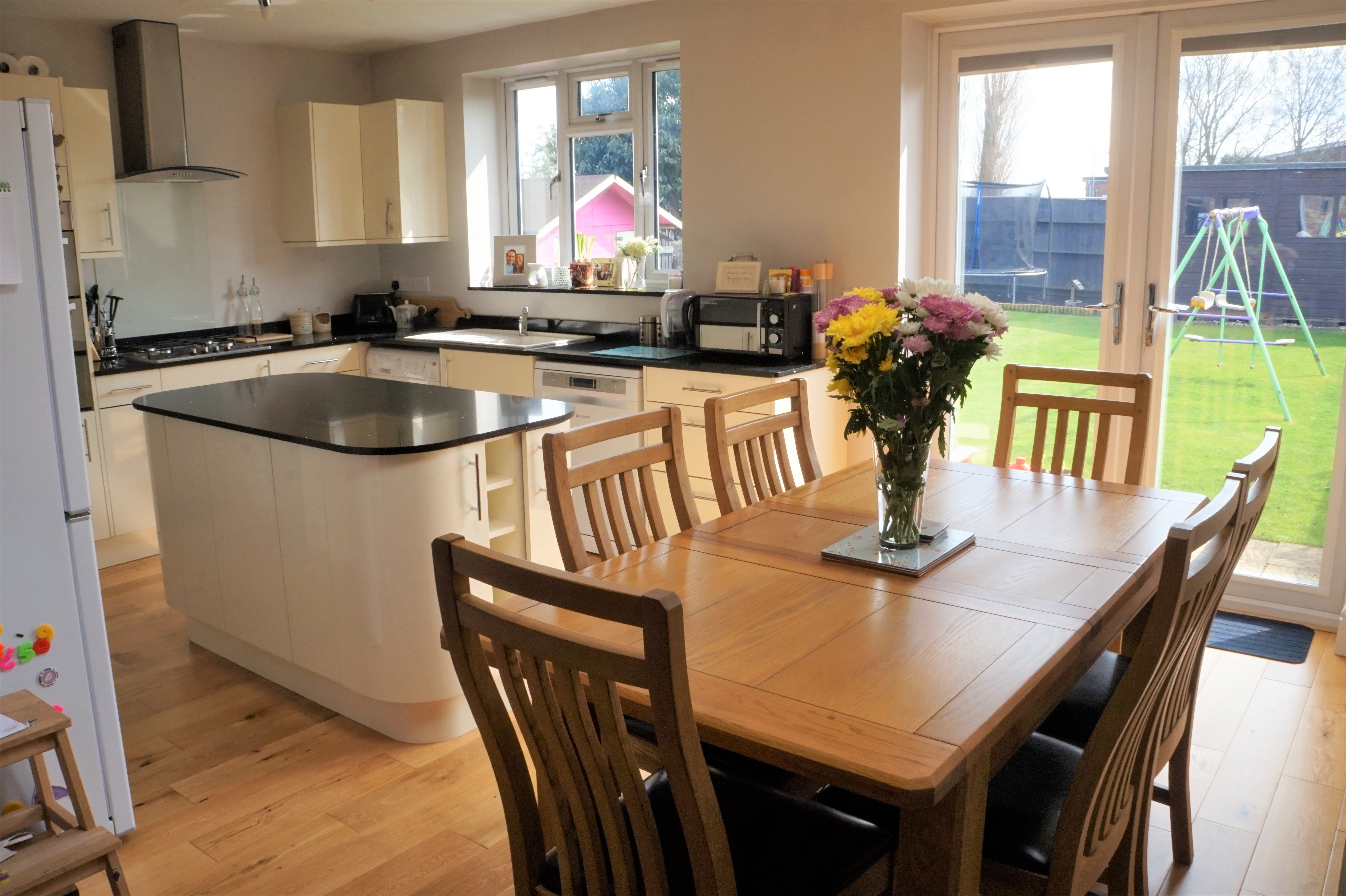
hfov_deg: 67.4
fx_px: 1009
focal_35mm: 27
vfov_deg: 47.9
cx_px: 673
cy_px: 448
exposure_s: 1/25
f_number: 20
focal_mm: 18
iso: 400
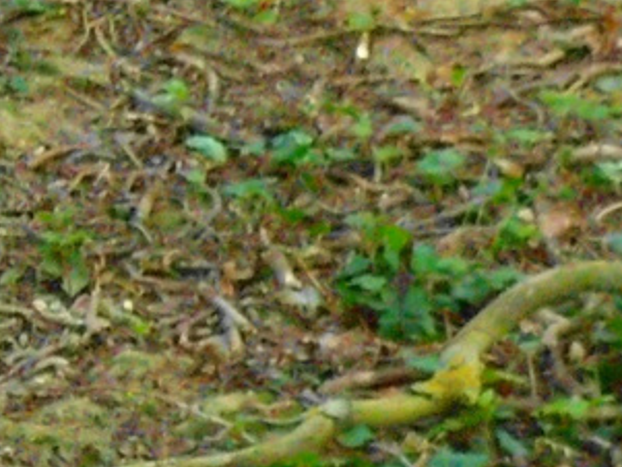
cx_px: 1447
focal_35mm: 301
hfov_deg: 6.3
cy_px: 833
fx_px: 5411
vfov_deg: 4.9
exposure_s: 1/125
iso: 800
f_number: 4.2
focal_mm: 11.2
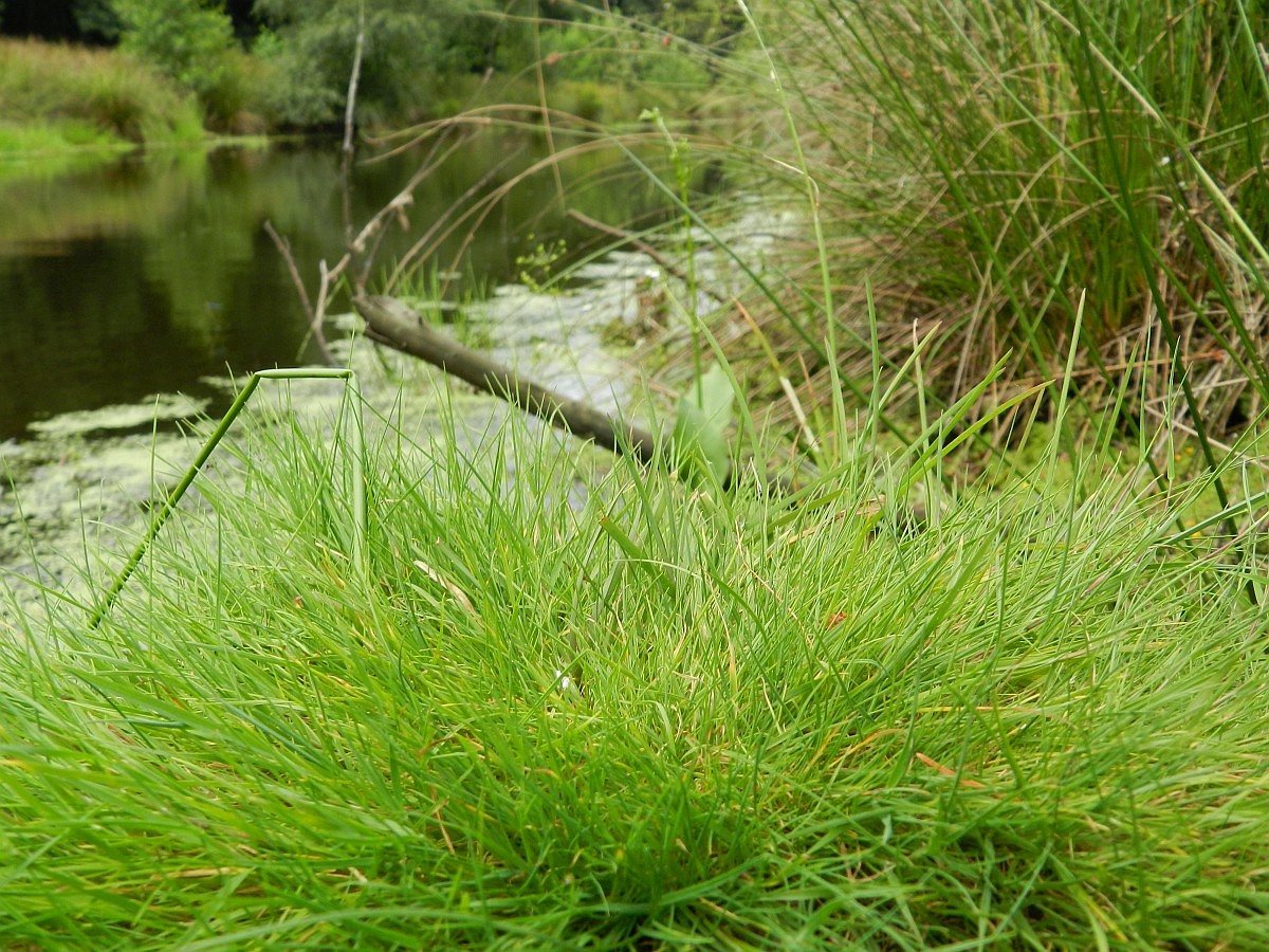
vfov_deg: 44.2
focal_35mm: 32
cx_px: 634
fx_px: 1173
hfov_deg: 56.8
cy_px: 476
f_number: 3.7
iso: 160
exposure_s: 1/250
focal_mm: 5.6
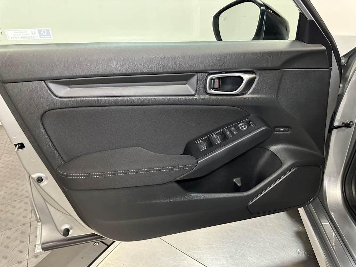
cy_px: 134
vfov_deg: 56.8
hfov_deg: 71.6
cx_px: 178
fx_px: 247
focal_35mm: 24
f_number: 1.78
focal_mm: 6.86
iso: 800
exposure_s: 1/60
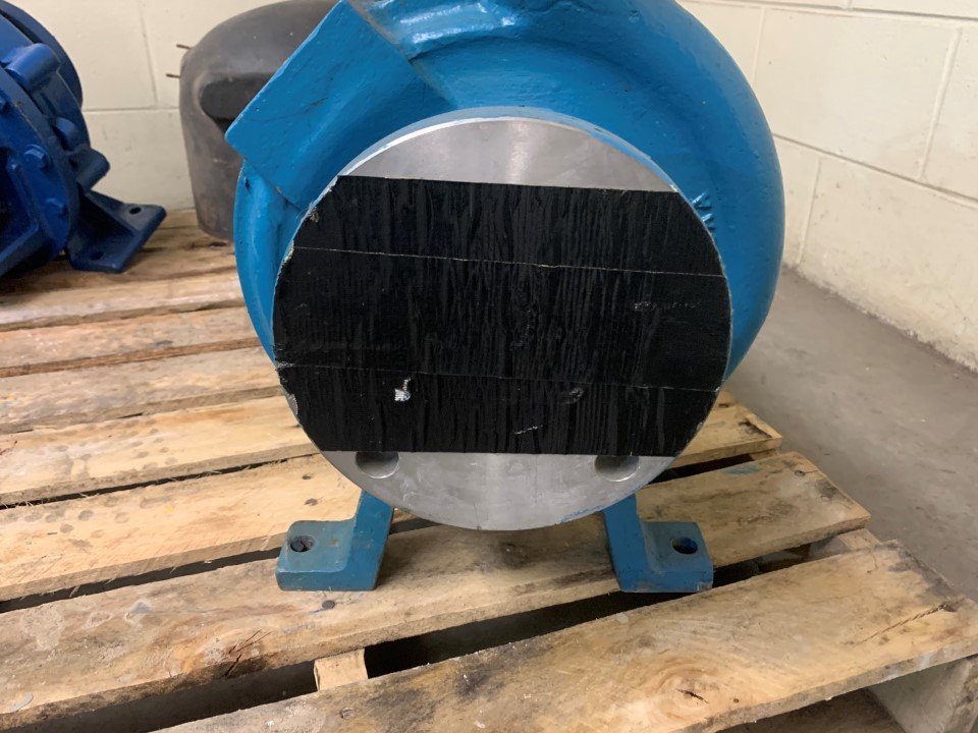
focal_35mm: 26
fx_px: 735
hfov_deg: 67.3
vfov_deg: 53.1
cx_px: 489
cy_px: 366
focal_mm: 4.25
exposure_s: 1/40
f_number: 1.8
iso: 250
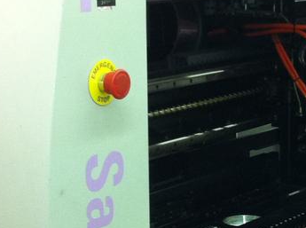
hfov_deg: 15.1
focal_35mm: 130
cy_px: 145
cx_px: 243
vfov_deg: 11.3
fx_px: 1146
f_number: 2.8
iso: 125
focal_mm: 3.85
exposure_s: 1/17
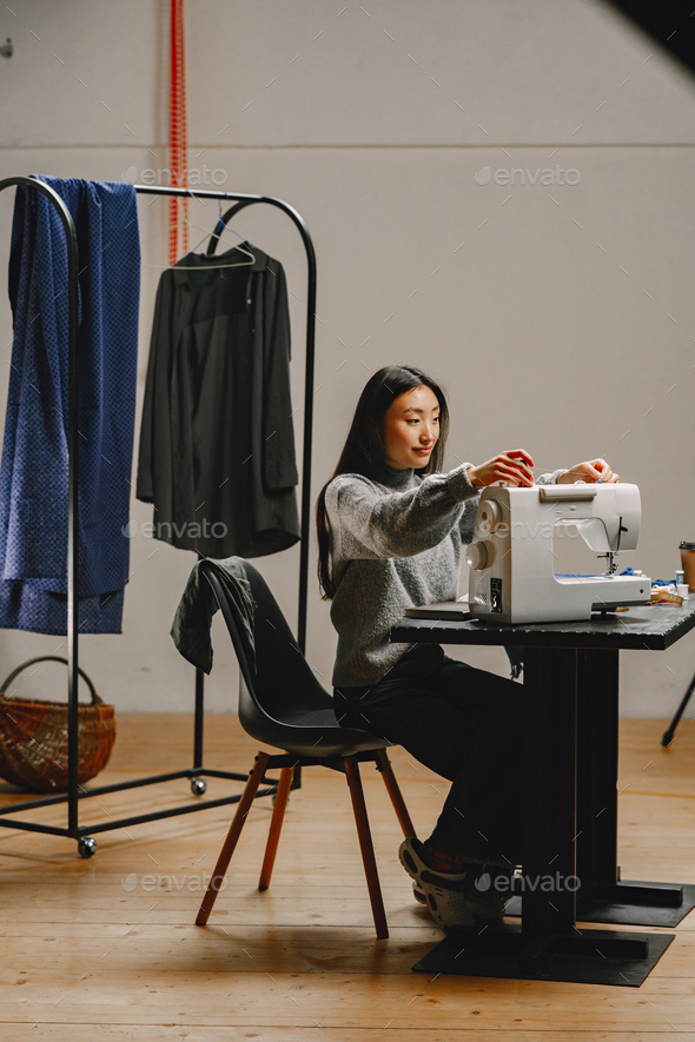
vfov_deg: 23.9
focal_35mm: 85
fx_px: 2461
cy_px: 521
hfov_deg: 16.1
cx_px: 348
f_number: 2.8
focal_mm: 85
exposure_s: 1/400
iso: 500
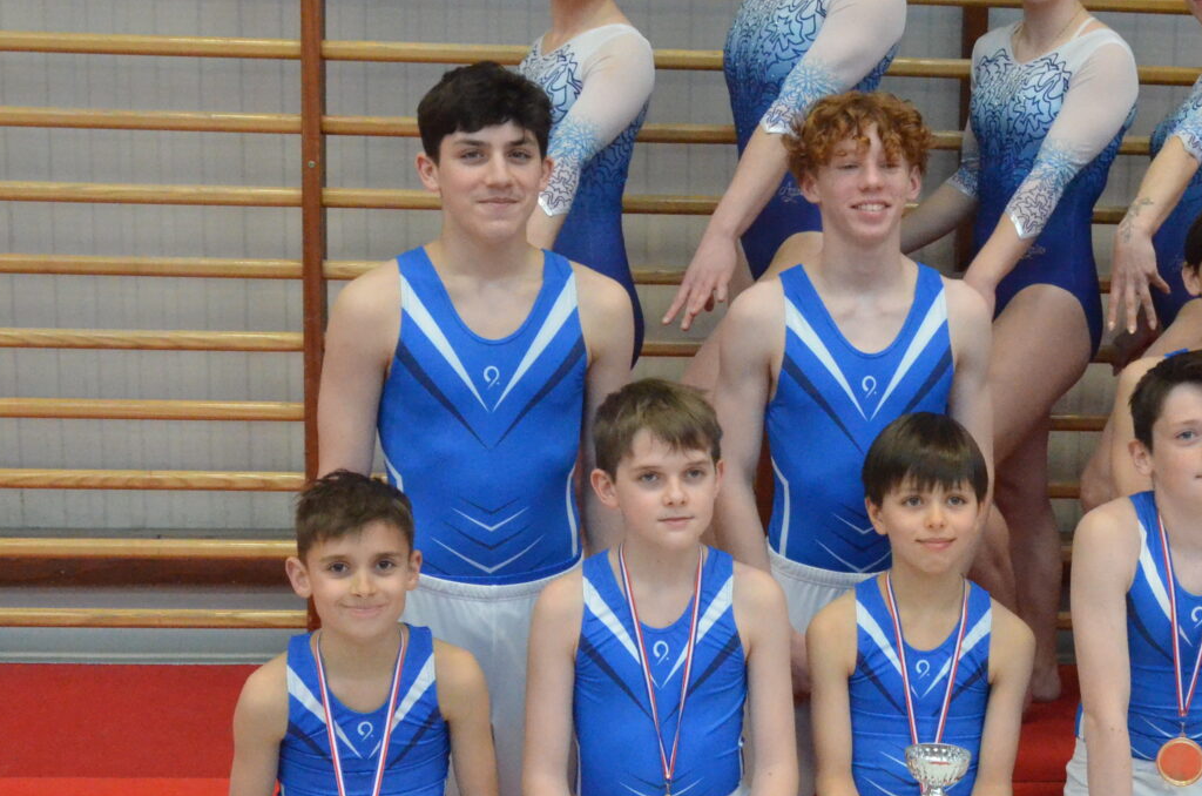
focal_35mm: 66
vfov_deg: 20.5
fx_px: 2199
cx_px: 958
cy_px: 419
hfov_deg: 29.9
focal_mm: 22
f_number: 9
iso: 5000
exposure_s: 1/320
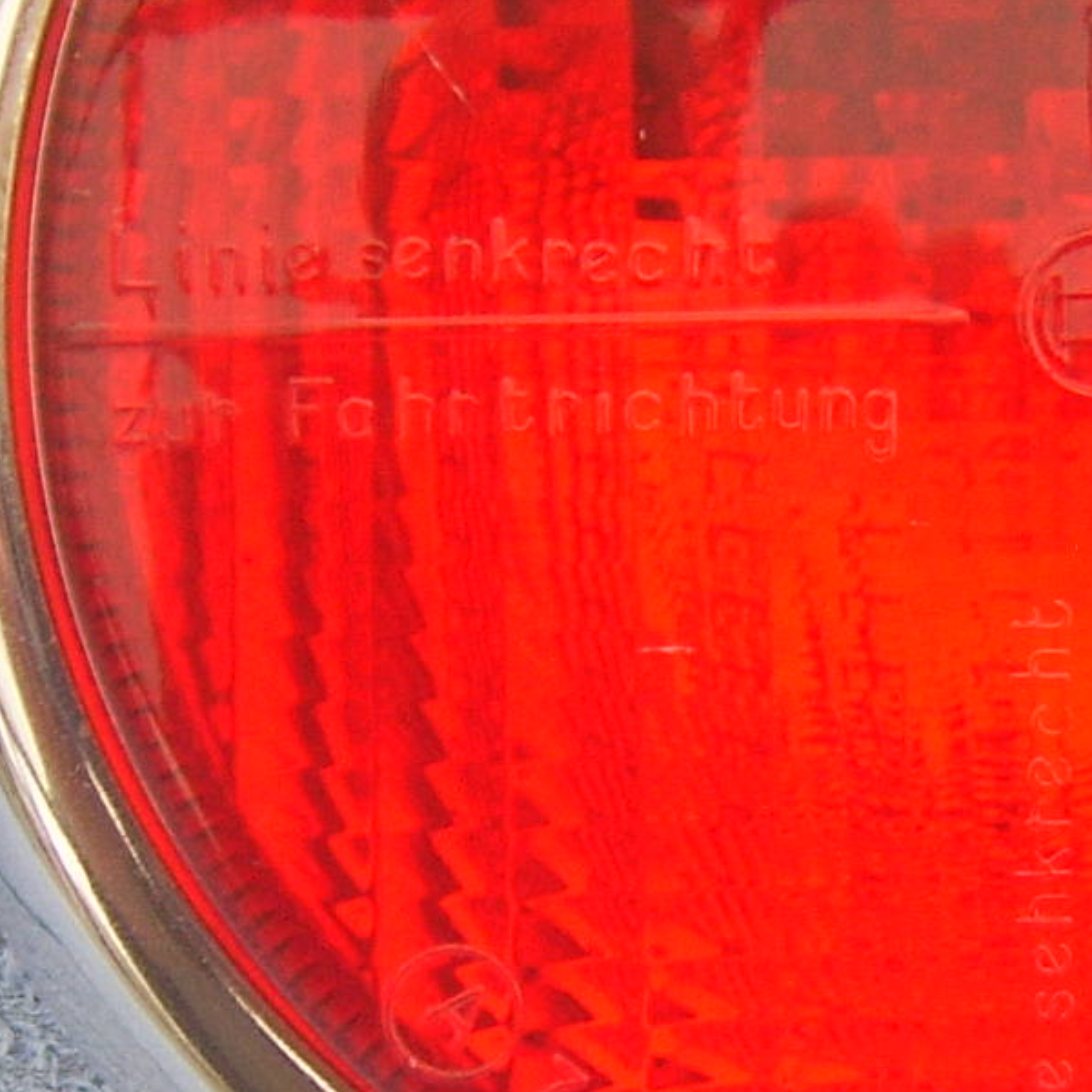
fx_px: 5175
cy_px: 814
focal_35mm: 145
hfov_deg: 12.0
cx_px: 846
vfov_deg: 12.0
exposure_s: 1/80
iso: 50
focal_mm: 7.8
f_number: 2.8
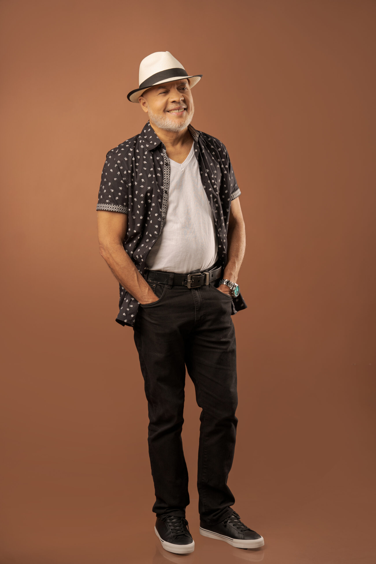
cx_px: 188
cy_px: 282
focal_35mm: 70
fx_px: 1096
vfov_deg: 28.8
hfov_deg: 19.5
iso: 100
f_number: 2.8
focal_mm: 70
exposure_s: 1/200
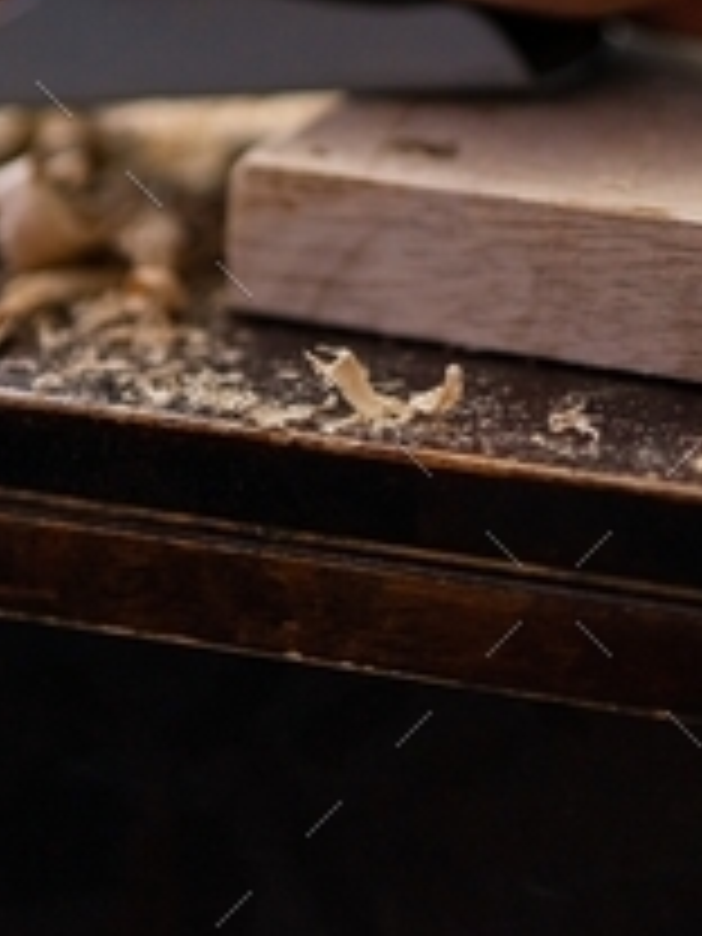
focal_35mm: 232
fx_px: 6273
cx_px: 526
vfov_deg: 8.5
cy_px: 128
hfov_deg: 6.4
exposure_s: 1/1250
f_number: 1.4
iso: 640
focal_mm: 85
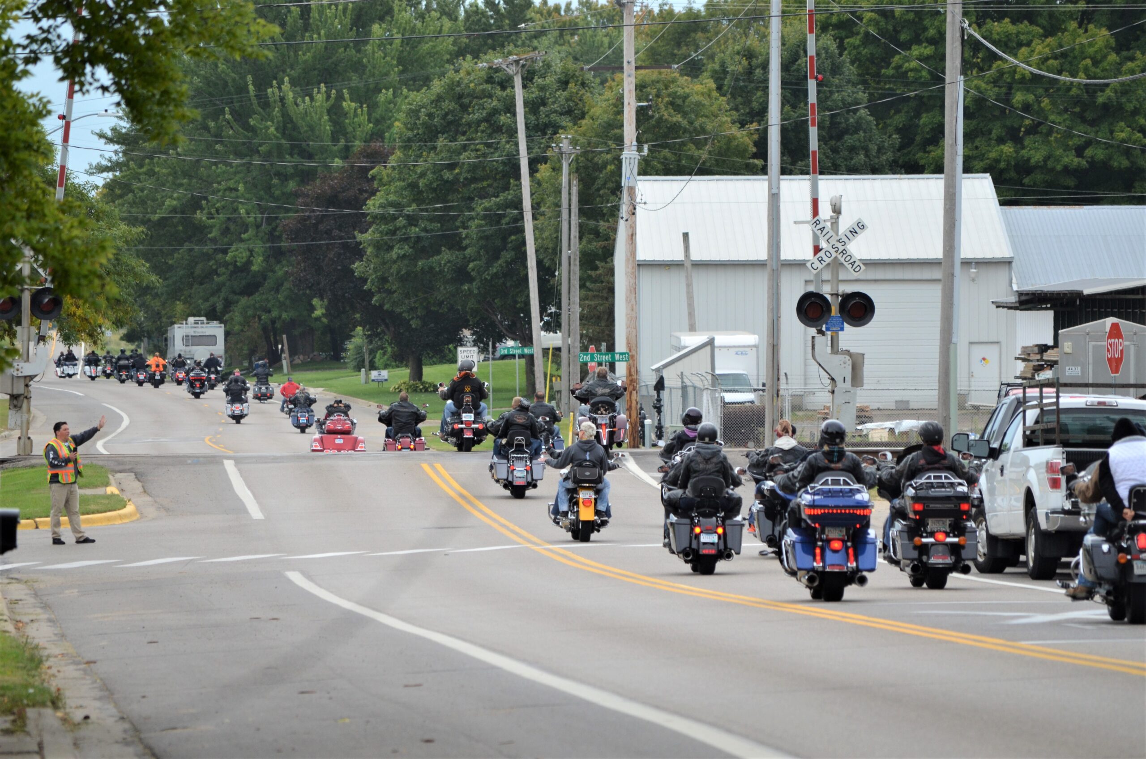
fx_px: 9531
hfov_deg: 6.9
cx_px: 573
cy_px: 380
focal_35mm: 300
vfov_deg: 4.6
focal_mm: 200
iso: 560
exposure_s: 1/1000
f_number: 5.6
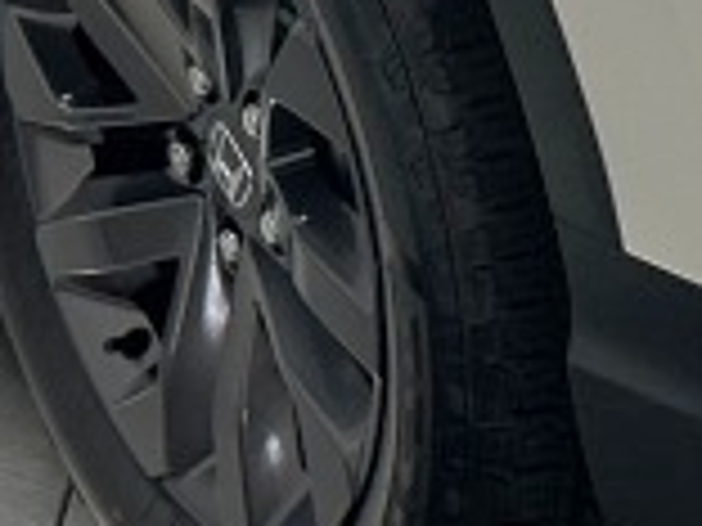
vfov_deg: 8.9
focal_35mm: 158
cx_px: 819
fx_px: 3204
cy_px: -454
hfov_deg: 12.2
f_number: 1.78
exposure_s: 1/60
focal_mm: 6.86
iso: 200
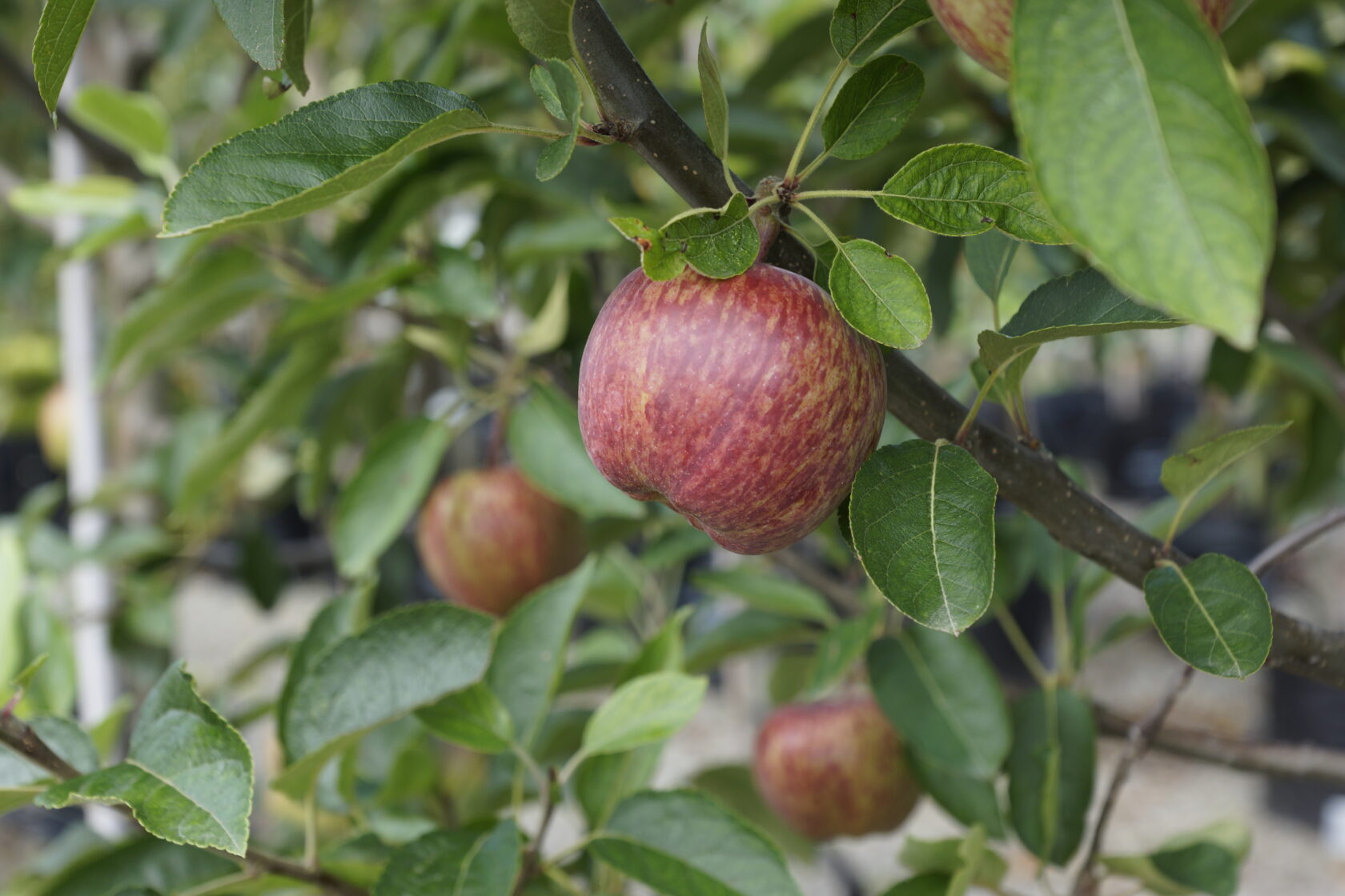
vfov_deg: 22.6
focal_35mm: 60
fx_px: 2241
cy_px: 448
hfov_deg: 33.4
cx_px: 672
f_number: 4.5
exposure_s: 1/125
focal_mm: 40
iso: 100
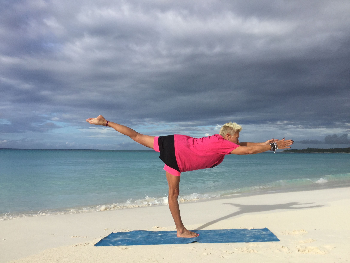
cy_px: 132
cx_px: 175
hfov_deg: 58.4
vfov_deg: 45.4
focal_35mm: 31
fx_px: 313
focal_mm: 3.3
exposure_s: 1/1773
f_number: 2.4
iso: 25
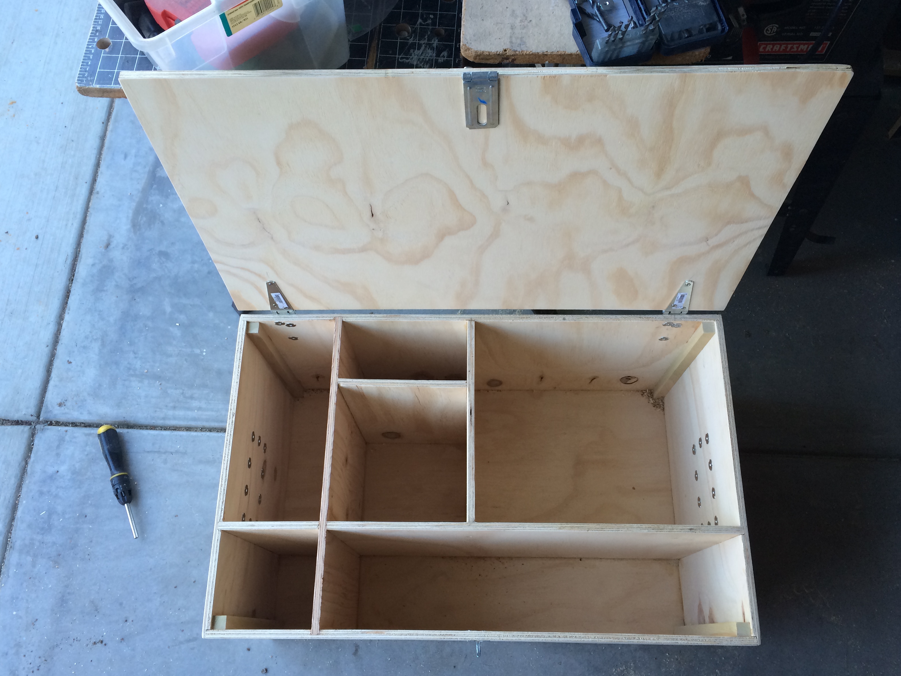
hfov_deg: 60.0
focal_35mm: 30
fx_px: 781
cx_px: 453
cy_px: 340
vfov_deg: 46.8
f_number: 2.2
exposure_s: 1/40
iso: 32
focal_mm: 4.15
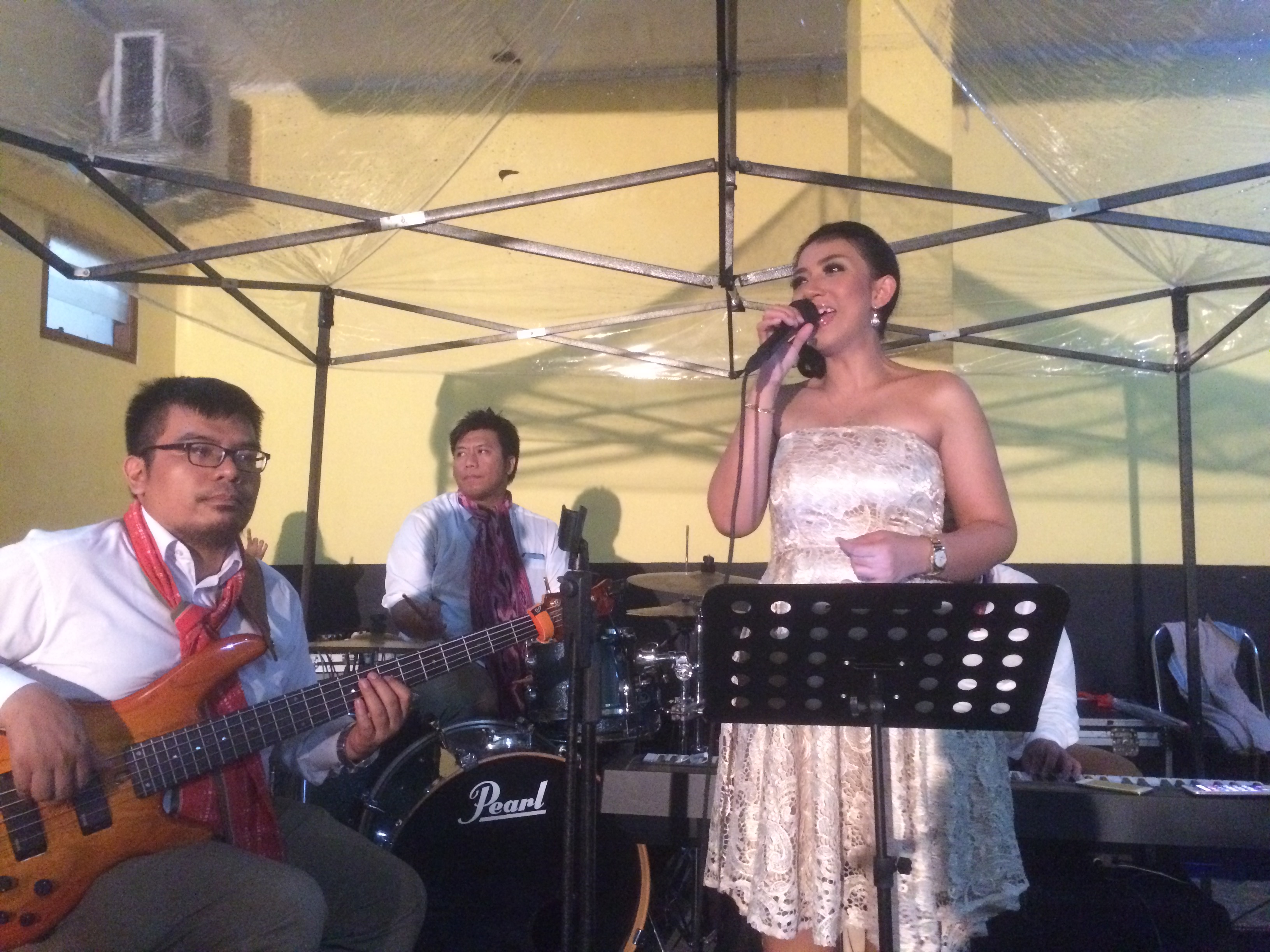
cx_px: 635
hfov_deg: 61.7
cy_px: 476
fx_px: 1064
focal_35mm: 29
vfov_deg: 48.2
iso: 500
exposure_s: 1/17
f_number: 2.2
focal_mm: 4.15
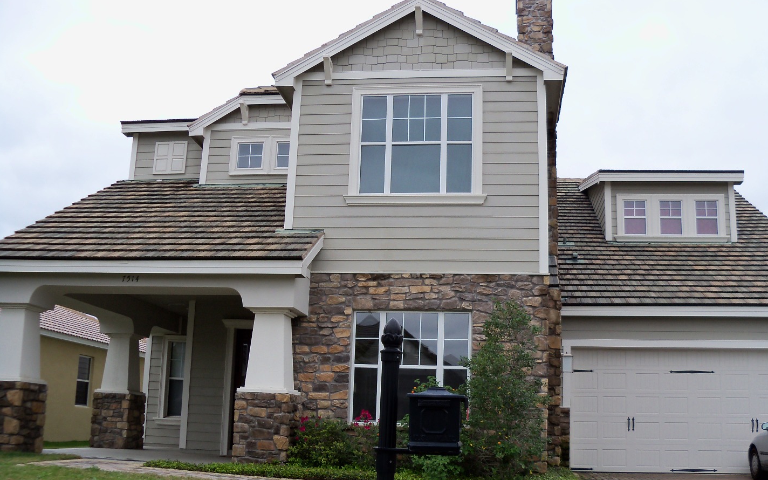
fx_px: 795
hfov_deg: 51.5
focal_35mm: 38
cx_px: 391
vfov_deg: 33.5
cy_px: 271
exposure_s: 1/320
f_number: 3.5
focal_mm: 6.2
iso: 80
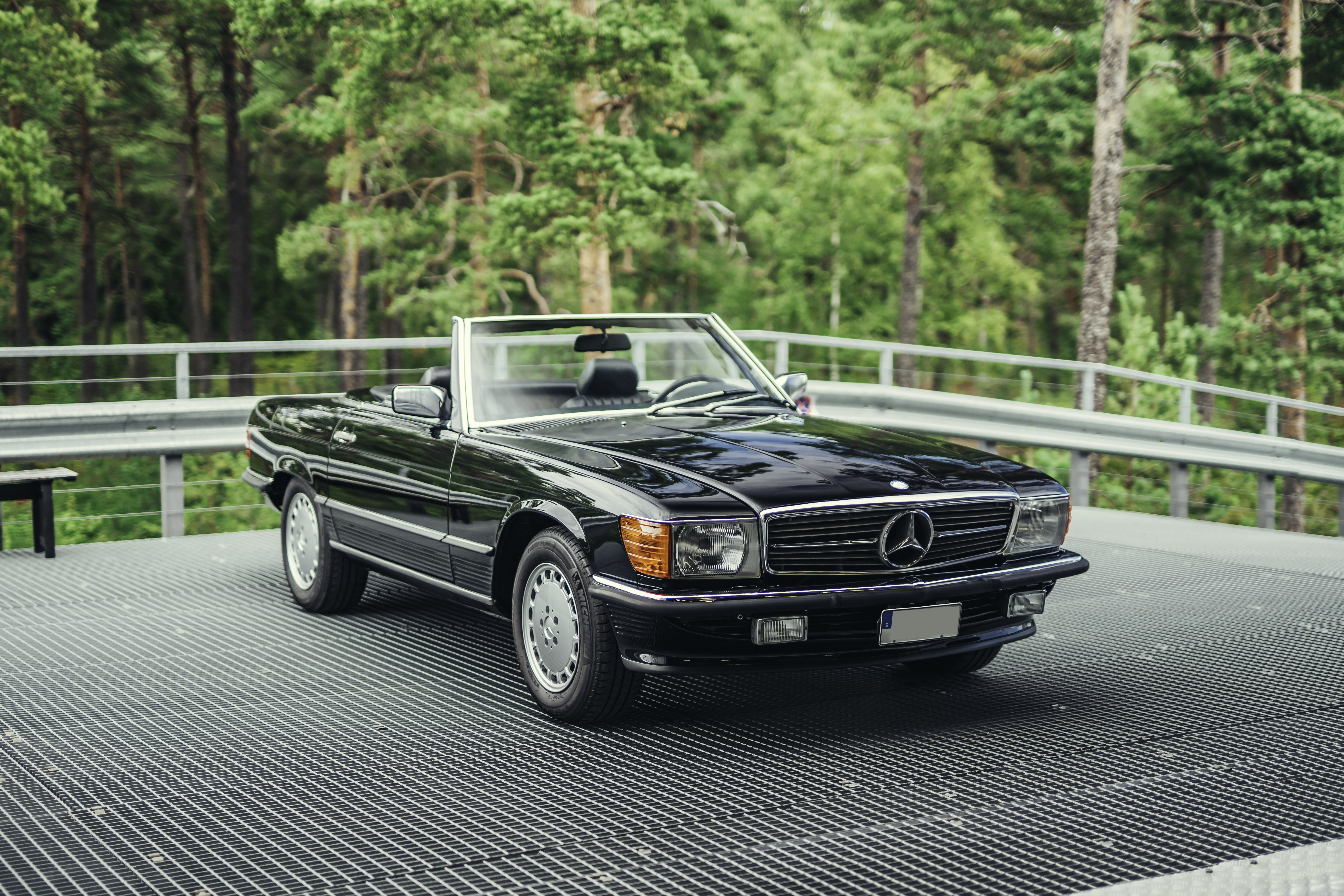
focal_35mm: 50
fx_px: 1867
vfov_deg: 27.0
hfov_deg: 39.6
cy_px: 448
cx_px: 672
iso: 160
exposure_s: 1/800
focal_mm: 50
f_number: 1.4
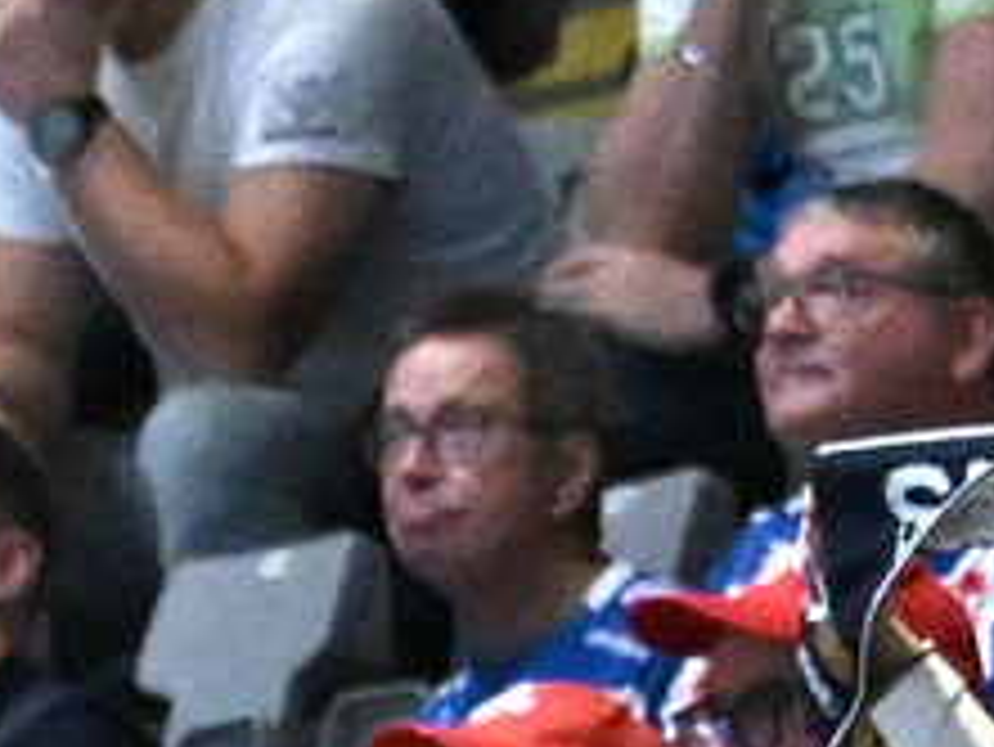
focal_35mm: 927
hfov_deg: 2.1
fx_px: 26633
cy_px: 2014
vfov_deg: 1.6
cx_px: -1606
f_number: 2.8
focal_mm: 105
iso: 6400
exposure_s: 1/800
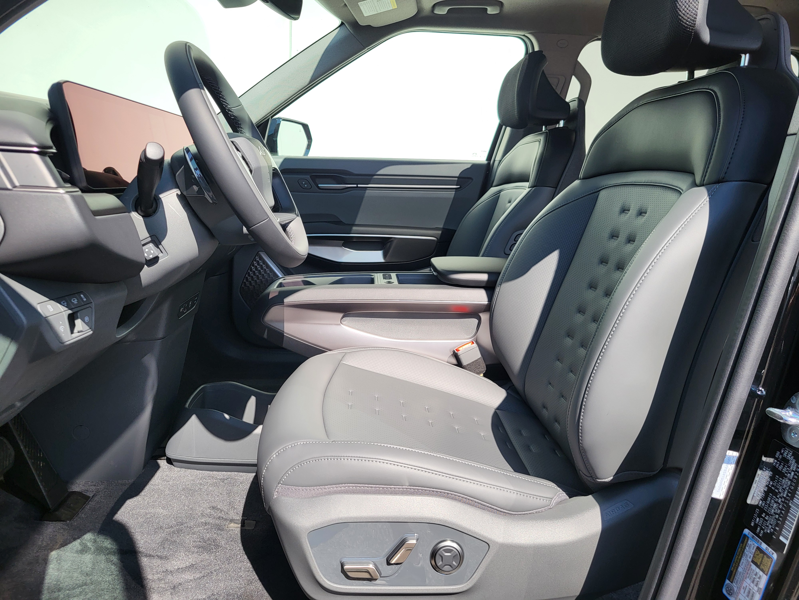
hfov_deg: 67.3
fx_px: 600
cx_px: 400
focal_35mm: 26
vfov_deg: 53.1
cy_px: 300
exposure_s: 1/1108
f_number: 1.8
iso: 40
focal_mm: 5.4
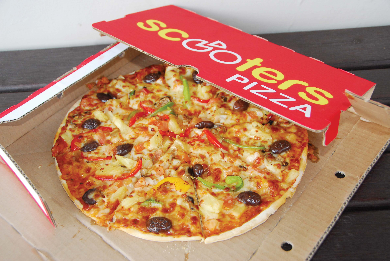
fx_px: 423
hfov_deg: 49.5
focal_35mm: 39
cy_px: 130
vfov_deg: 34.3
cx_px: 195
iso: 560
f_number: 4.5
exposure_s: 1/250
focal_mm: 26
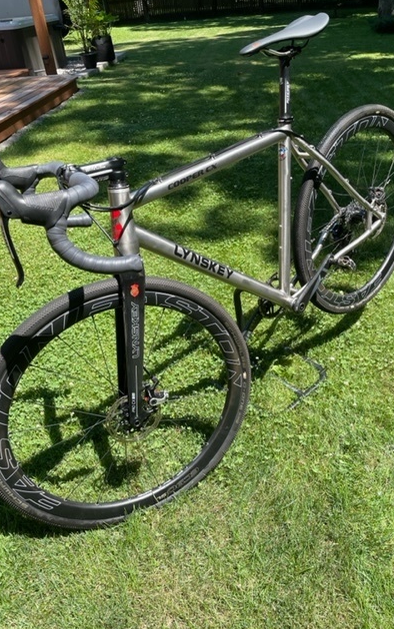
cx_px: 214
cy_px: 314
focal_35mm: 28
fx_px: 481
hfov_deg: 44.5
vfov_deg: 66.5
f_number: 1.6
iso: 32
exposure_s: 1/997
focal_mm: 4.2
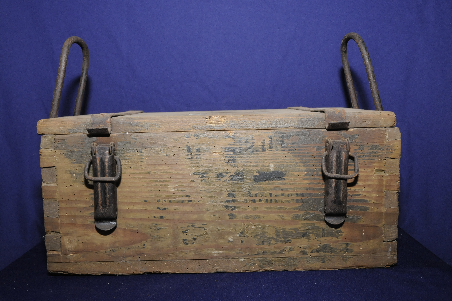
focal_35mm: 38
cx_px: 226
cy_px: 150
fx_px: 470
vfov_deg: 35.4
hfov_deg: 51.3
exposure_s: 1/60
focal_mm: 25
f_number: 7.1
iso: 1000
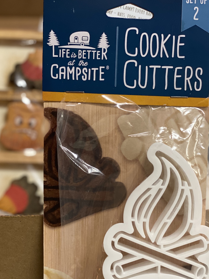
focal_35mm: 79
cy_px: 205
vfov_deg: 24.5
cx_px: 132
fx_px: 636
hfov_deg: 18.6
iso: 200
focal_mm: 6
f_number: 2
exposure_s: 1/40
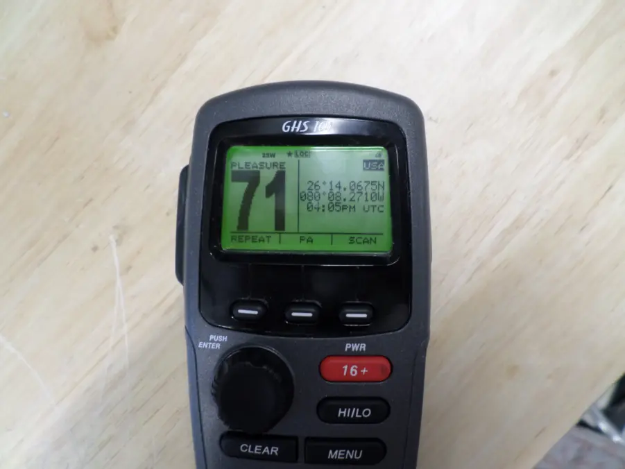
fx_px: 451
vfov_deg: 54.9
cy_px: 234
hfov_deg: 69.4
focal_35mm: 25
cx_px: 312
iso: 160
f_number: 2.5
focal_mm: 4.5
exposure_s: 1/30
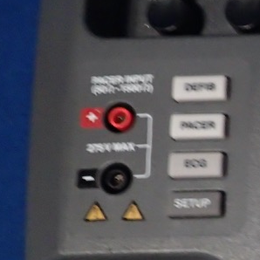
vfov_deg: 15.0
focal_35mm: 114
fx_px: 969
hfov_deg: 13.0
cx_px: 538
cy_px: 275
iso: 400
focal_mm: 5.5
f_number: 2.3
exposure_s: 1/30
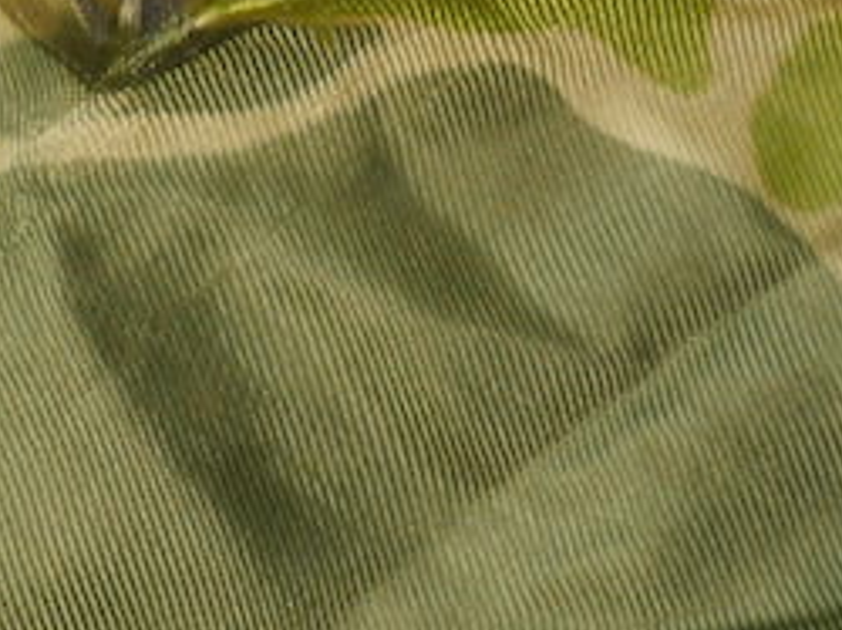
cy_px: -175
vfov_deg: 5.1
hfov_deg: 6.9
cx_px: 226
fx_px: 6974
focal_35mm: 287
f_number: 3.2
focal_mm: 35
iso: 400
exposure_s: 1/50
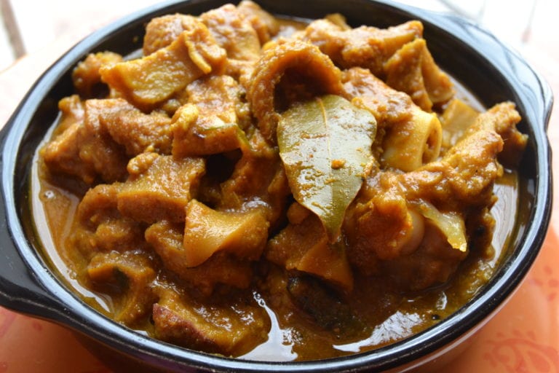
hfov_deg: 42.3
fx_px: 722
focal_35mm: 46
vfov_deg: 28.9
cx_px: 280
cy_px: 186
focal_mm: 31
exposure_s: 1/60
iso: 800
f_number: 8
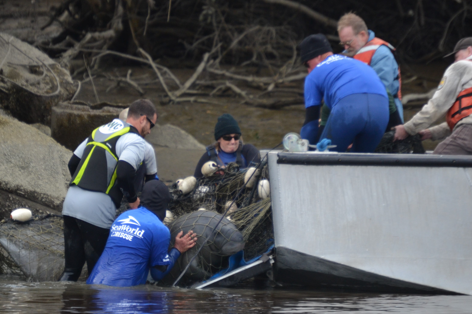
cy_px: 156
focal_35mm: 345
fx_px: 4523
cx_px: 244
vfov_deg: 4.0
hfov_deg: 6.0
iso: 560
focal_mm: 200
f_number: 5.6
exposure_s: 1/500
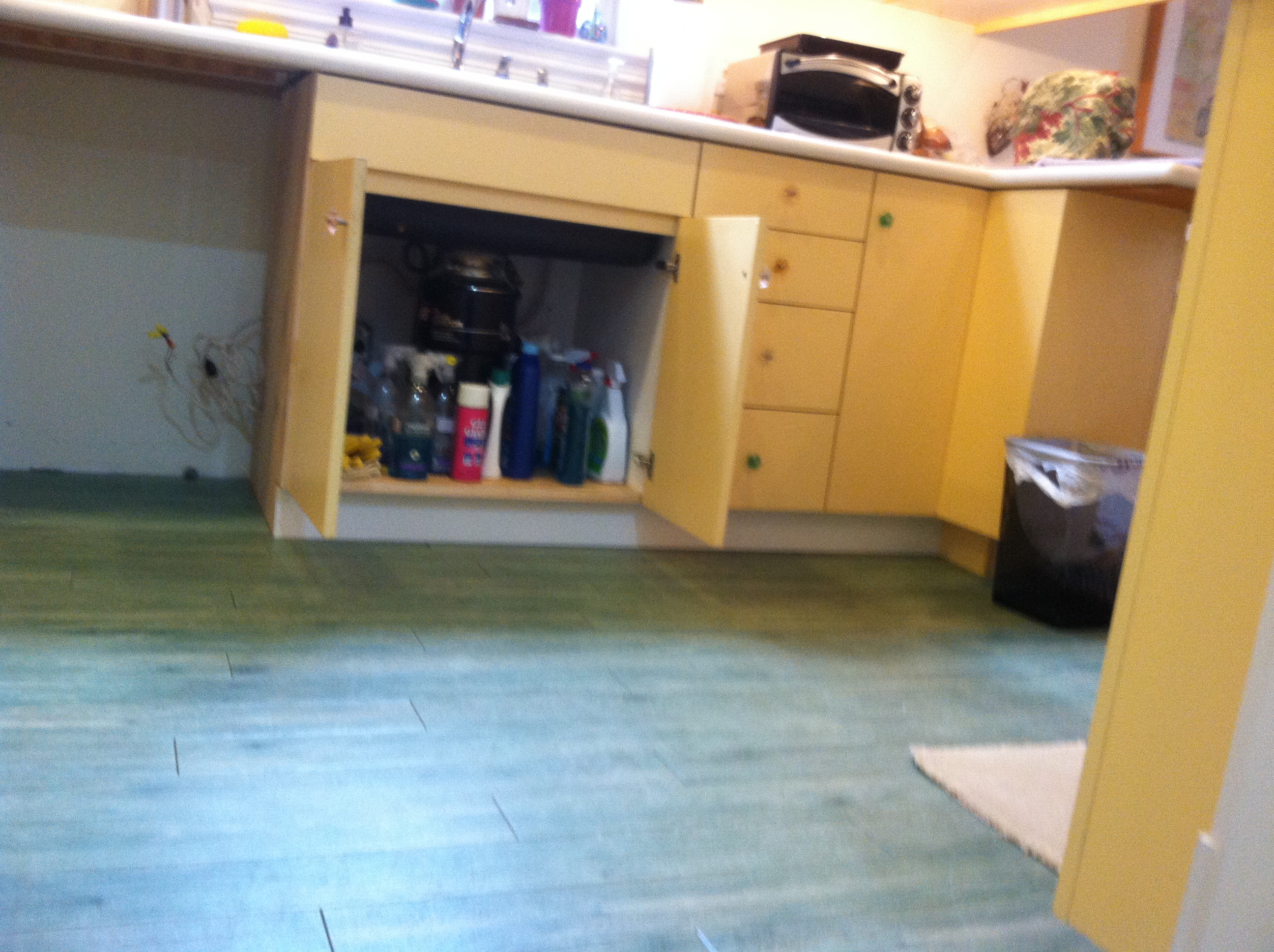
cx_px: 637
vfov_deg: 40.6
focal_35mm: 35
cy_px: 476
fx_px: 1286
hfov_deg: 52.7
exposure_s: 1/15
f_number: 2.8
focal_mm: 3.85
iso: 200
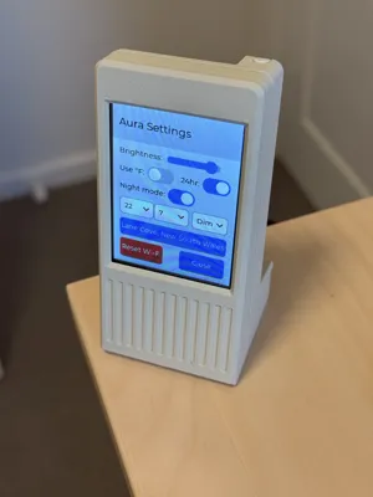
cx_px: 186
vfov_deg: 39.7
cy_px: 248
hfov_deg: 30.3
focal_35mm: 48
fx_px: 690
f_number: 1.78
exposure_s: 1/50
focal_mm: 6.76
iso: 125
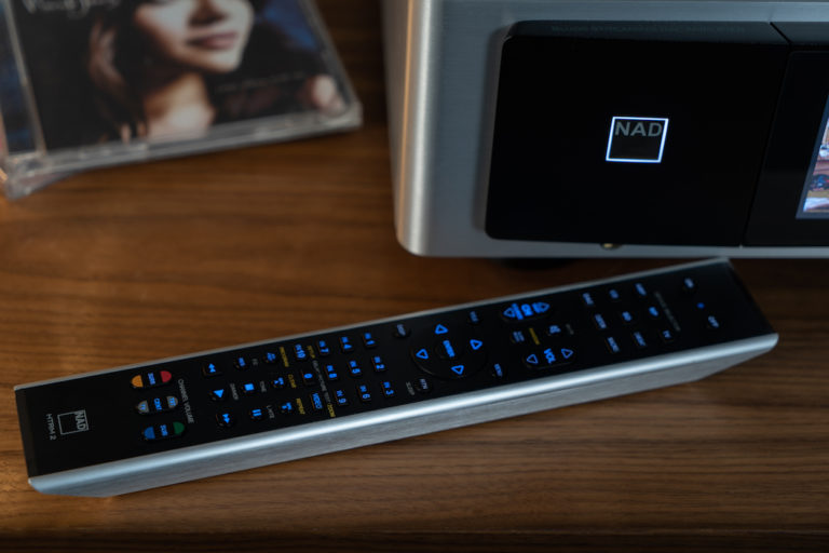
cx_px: 414
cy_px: 276
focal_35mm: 68
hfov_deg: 29.7
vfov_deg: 20.0
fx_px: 1566
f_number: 5
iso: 100
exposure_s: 1/5
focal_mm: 68
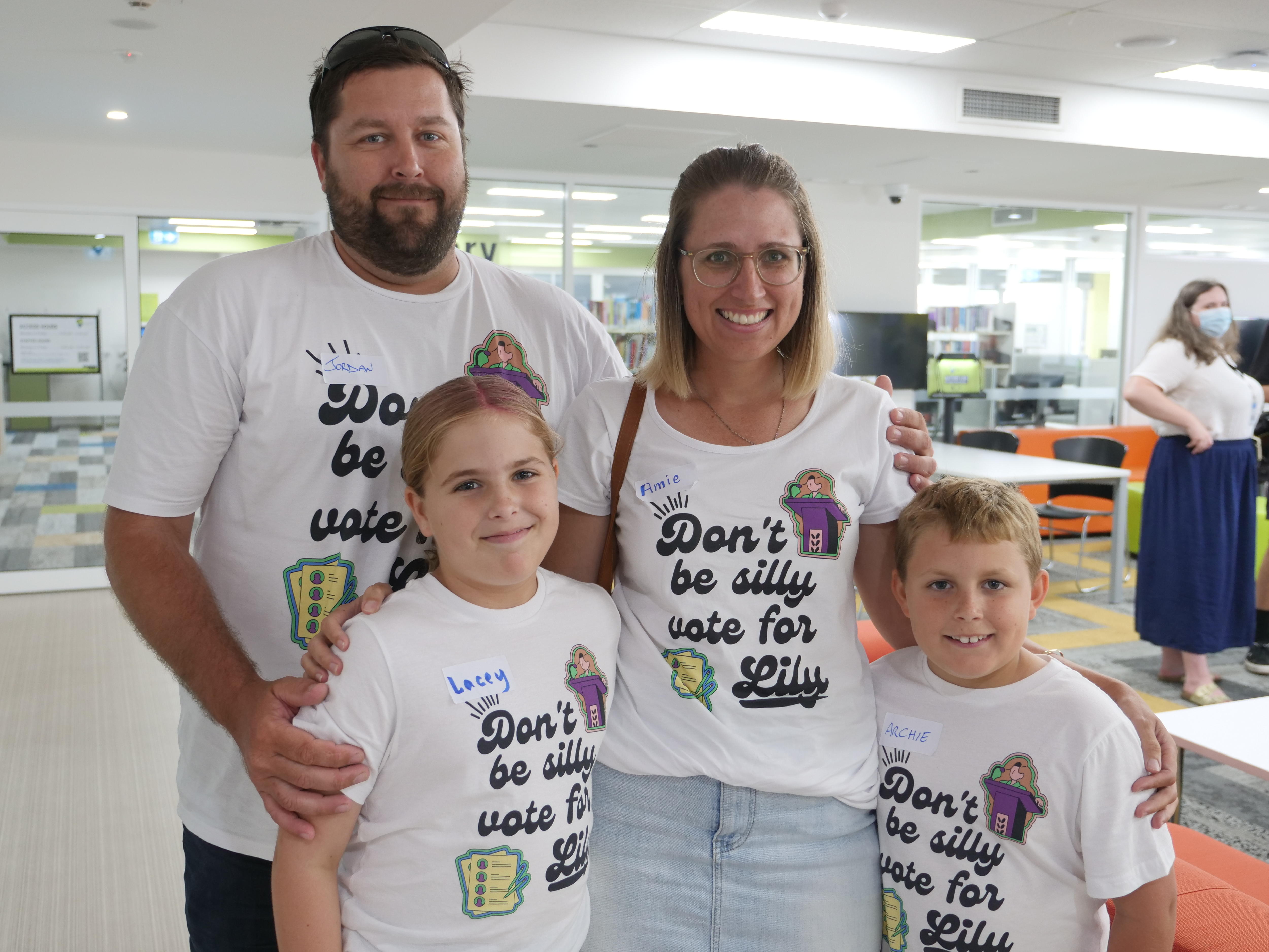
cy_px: 476
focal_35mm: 36
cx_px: 634
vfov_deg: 39.7
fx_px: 1320
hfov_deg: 51.4
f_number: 2.8
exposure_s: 1/60
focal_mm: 18
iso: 500
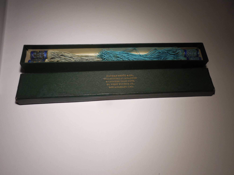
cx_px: 117
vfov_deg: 49.7
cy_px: 88
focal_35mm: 28
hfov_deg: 63.4
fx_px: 189
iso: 125
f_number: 3.5
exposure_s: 1/400
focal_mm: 5
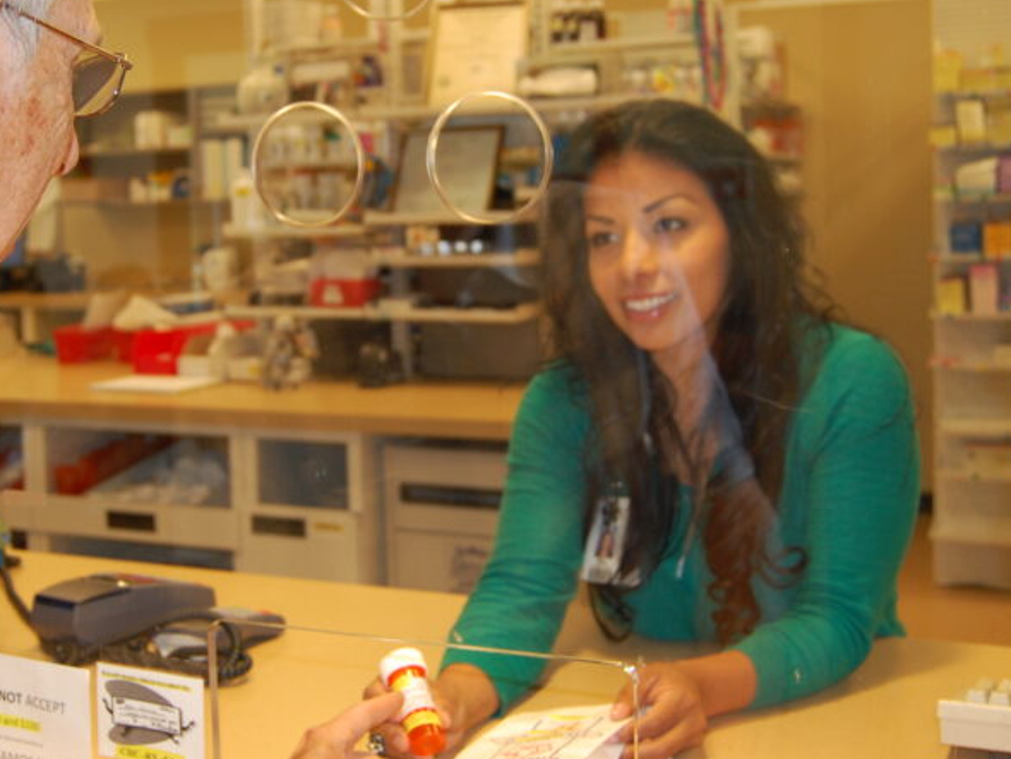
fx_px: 1607
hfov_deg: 34.8
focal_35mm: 55
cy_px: 325
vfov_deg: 26.5
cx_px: 399
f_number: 3.8
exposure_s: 1/60
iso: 400
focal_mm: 22
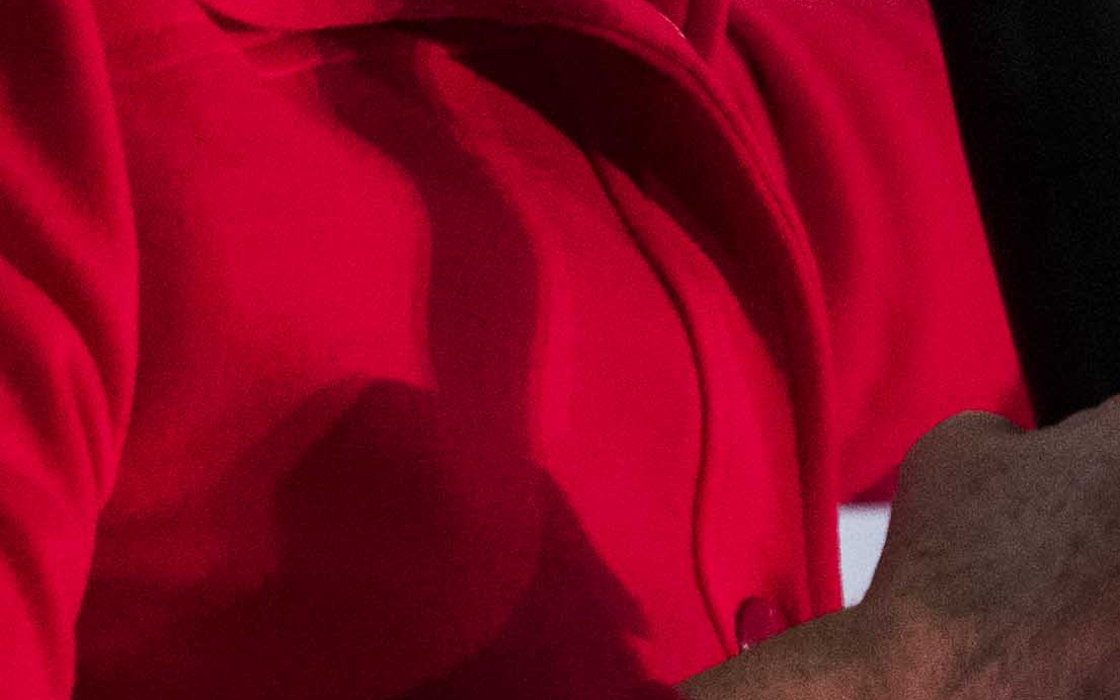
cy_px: -1607
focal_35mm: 984
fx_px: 30032
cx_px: -1555
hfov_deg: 2.1
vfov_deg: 1.3
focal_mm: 145
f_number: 2.8
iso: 2500
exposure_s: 1/1000
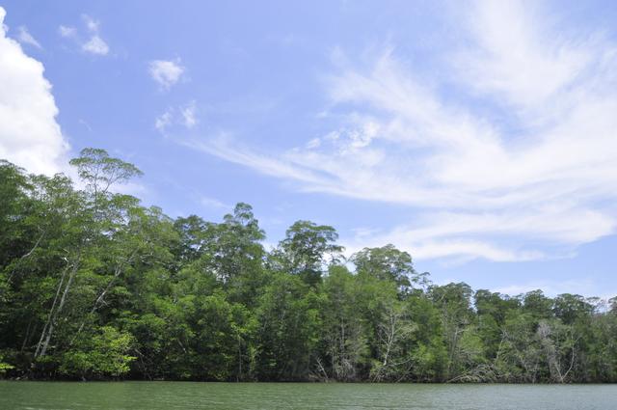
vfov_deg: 53.0
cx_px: 308
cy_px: 205
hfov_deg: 73.8
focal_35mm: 24
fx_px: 411
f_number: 2.8
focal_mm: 16
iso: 400
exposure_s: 1/2000
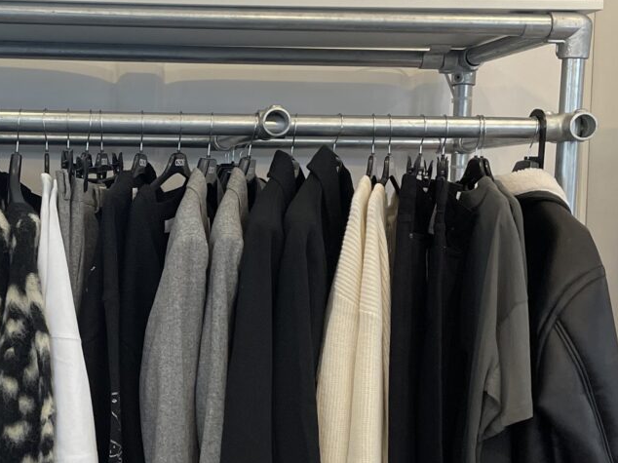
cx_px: 89
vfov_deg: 23.2
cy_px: 300
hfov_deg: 29.7
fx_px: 1124
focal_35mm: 63
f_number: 1.6
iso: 200
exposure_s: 1/50
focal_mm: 4.2
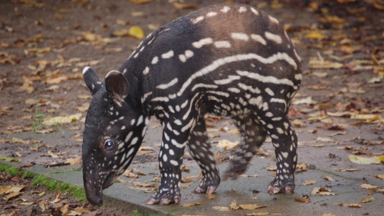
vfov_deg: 3.9
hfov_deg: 6.9
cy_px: 102
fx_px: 3207
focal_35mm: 315
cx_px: 192
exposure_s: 1/60
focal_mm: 200
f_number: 5.6
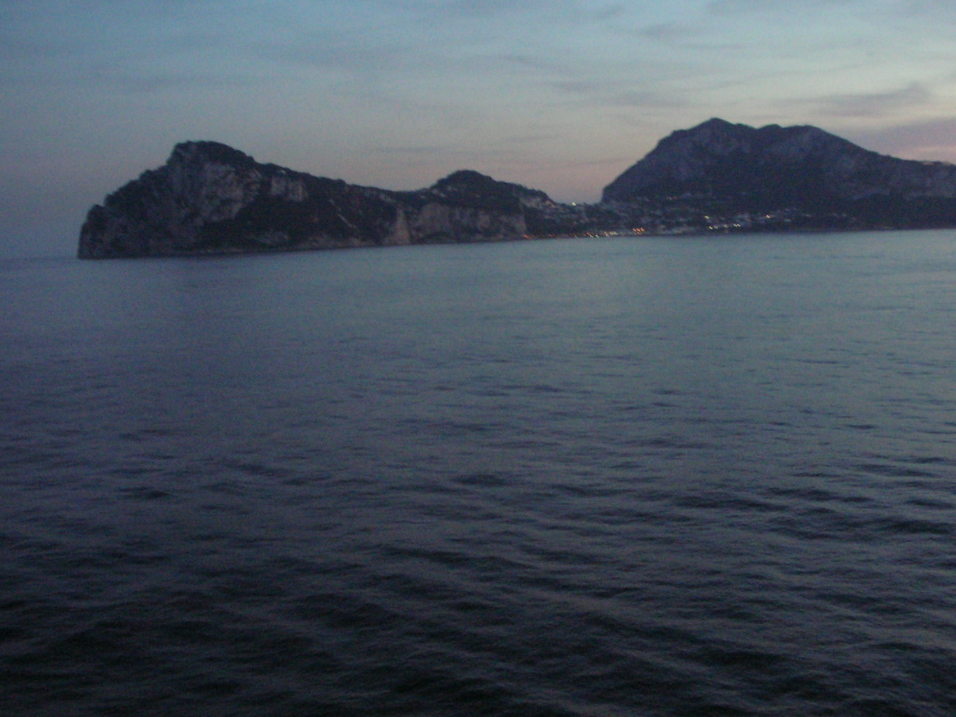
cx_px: 572
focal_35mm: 49
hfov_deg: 38.8
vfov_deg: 29.7
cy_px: 353
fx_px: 1353
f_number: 3
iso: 200
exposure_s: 1/23.5
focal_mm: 5.8
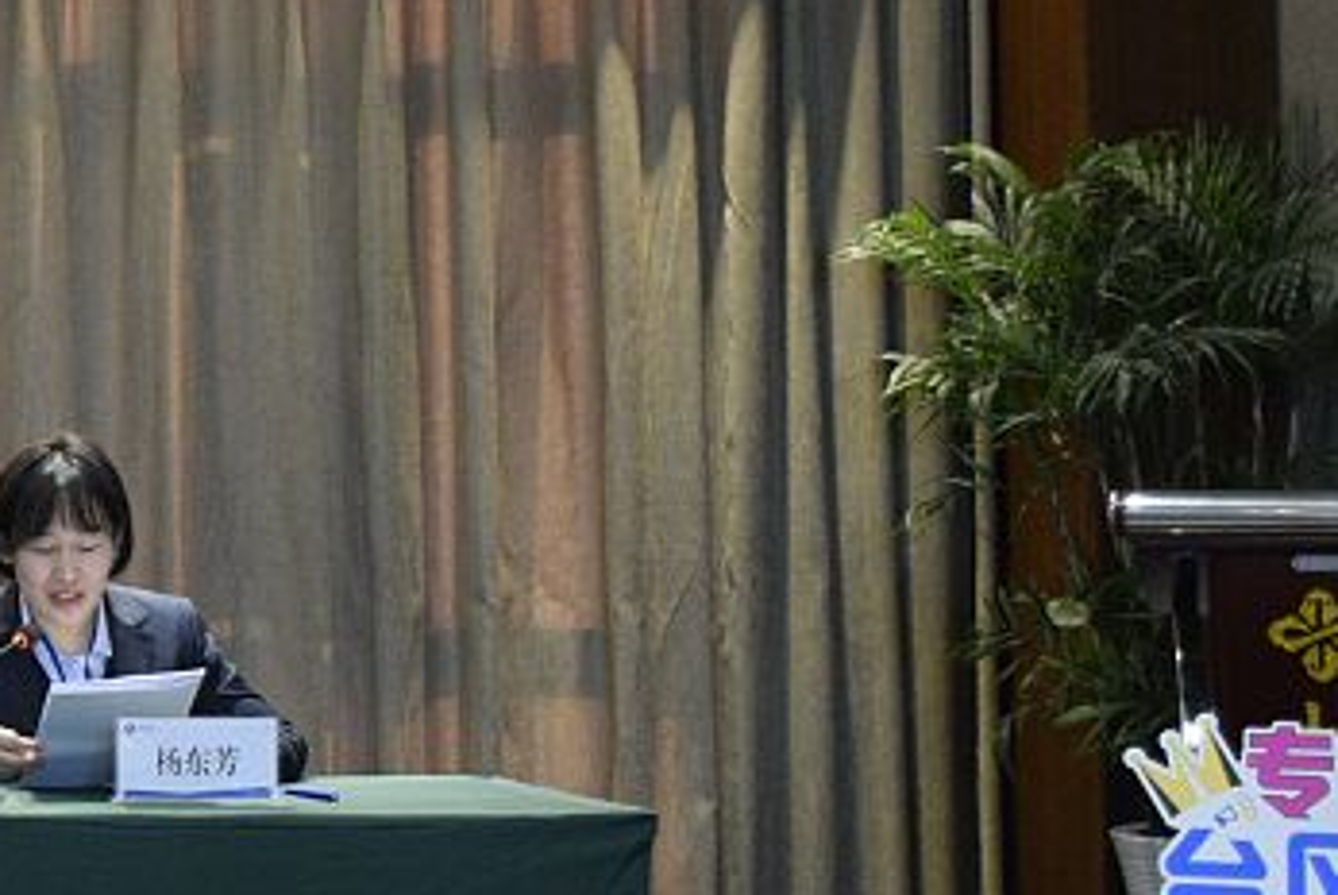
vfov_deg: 12.0
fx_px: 4240
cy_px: 228
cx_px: -659
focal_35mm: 114
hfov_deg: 16.4
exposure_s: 1/60
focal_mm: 22
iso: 1600
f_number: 3.5
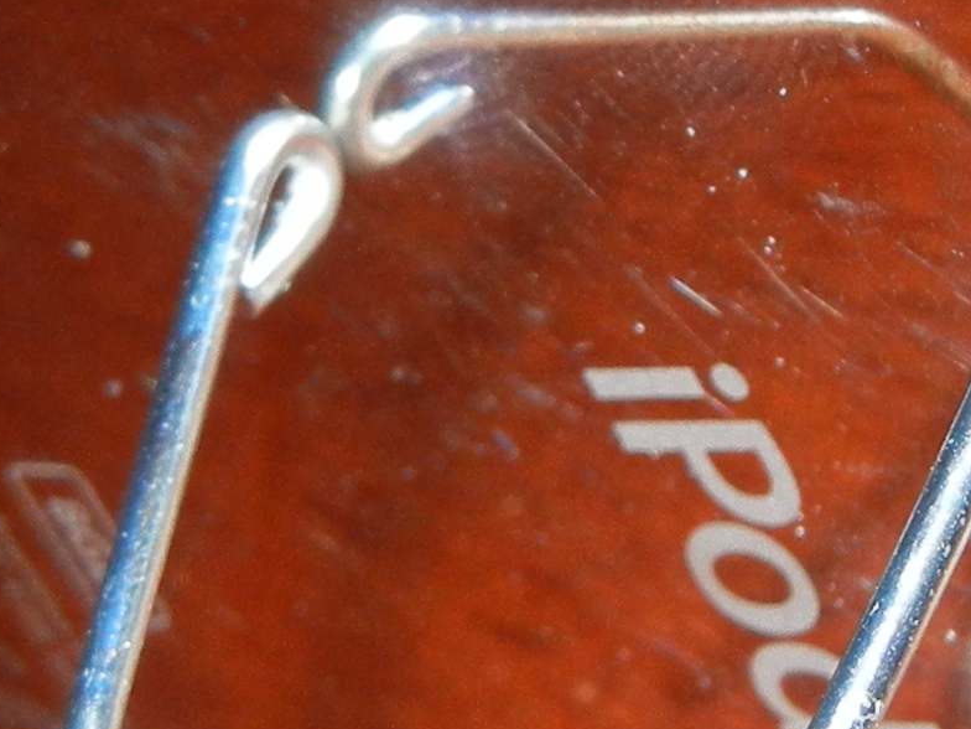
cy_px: 445
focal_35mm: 199
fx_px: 5582
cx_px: 576
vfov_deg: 7.5
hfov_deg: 9.9
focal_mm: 7.1
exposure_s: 1/30
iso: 200
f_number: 3.7
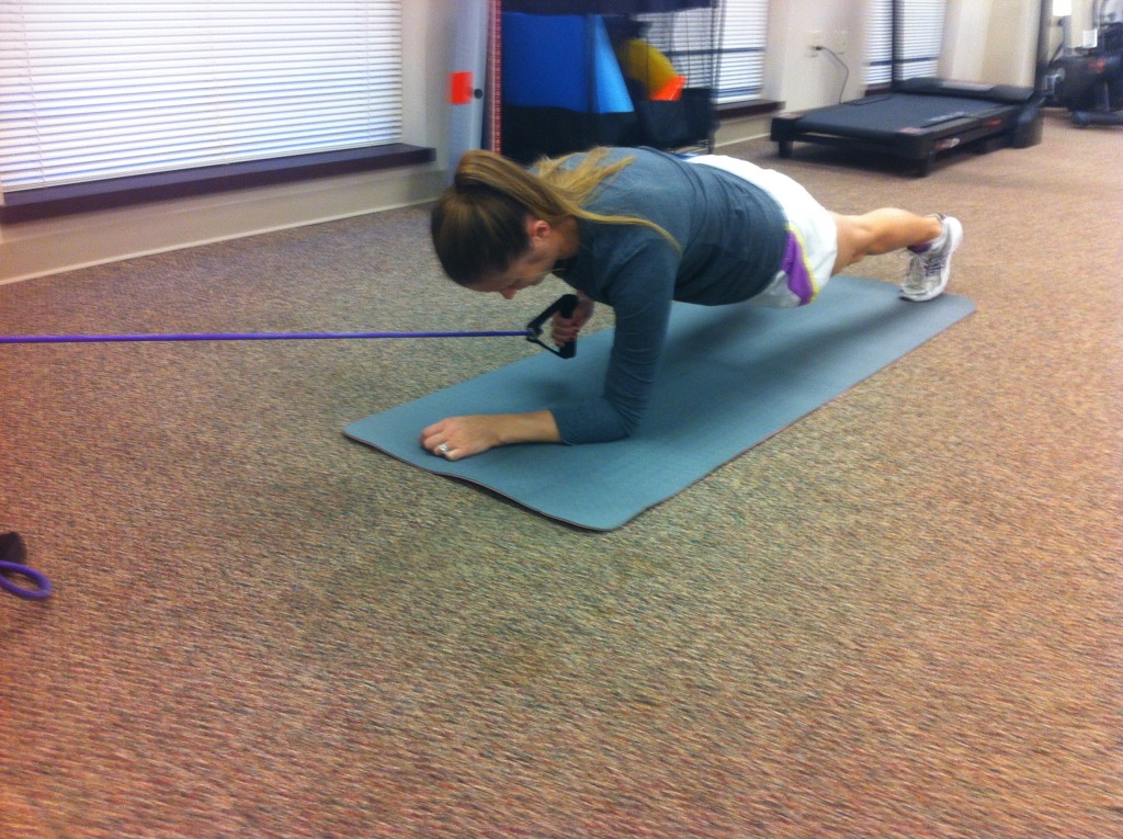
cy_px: 420
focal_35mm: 35
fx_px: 1134
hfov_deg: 52.7
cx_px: 562
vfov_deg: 40.6
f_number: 2.8
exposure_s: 1/15
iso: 125
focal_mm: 3.85
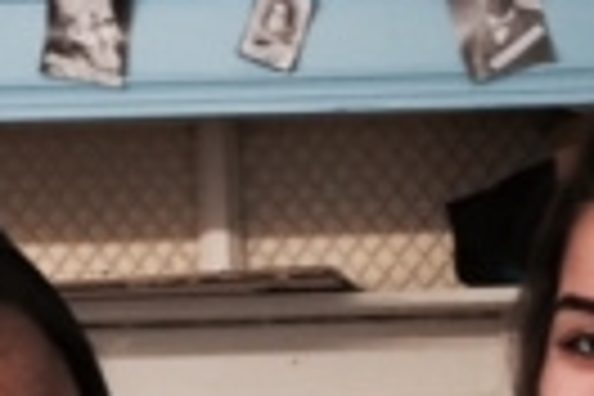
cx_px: 382
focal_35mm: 151
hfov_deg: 13.6
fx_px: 2491
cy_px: 796
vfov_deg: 8.6
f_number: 2.2
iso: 320
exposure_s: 1/30
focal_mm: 4.12
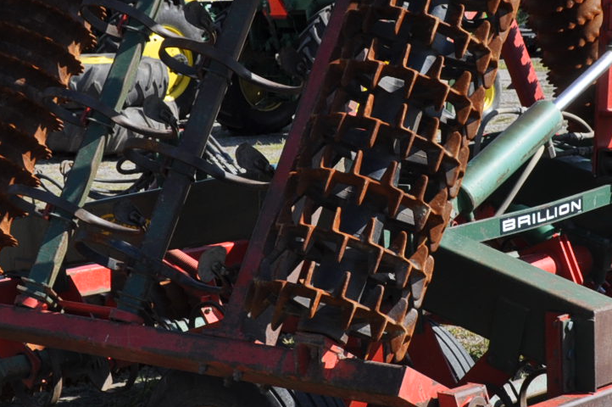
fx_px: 1664
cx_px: 402
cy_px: 173
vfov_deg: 13.9
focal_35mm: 98
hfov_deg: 20.8
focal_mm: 22
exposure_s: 1/320
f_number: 9
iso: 200
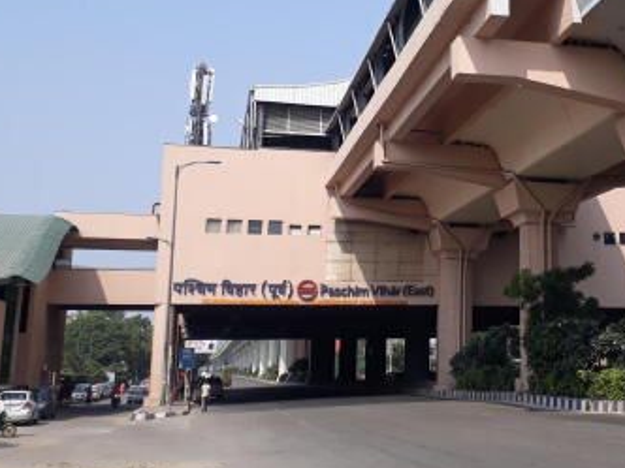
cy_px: 160
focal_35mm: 52
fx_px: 939
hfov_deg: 35.4
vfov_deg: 27.9
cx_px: 516
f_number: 1.9
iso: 40
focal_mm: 3.6
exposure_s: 1/1379
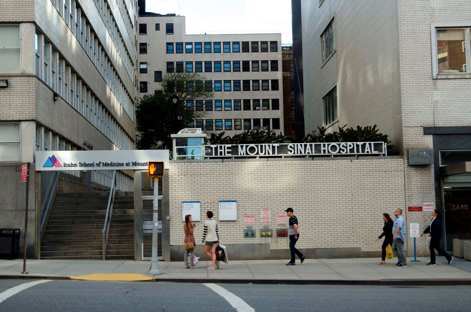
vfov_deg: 25.6
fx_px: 685
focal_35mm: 52
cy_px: 156
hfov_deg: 37.9
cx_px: 236
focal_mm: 35
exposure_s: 1/125
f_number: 5.6
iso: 100
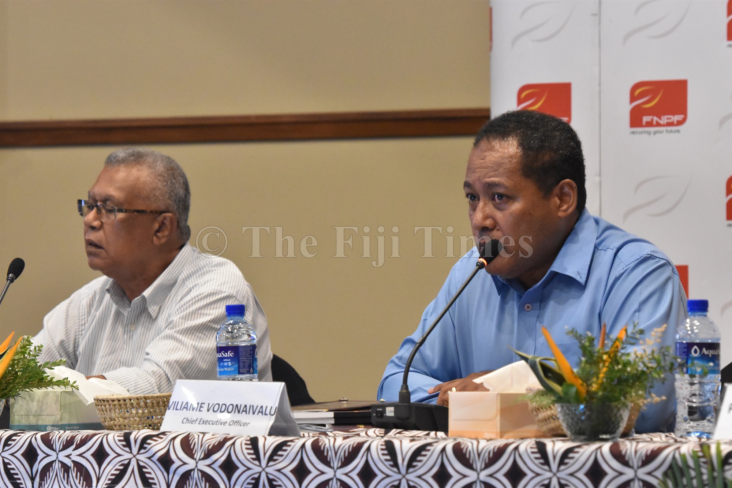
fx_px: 3812
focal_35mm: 188
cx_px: 366
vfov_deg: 7.3
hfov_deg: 11.0
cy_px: 244
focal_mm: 125
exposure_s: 1/100
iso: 6400
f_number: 4.5
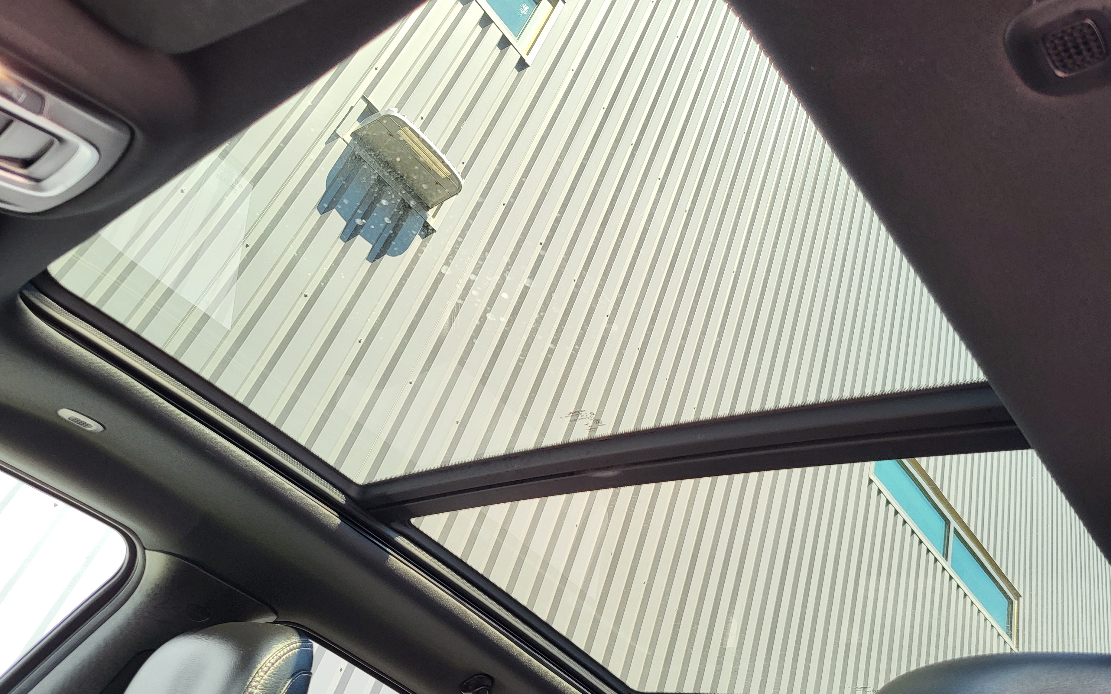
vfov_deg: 41.8
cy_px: 389
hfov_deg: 62.8
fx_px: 908
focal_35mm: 30
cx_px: 599
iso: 50
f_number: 1.8
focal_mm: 5.4
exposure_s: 1/120
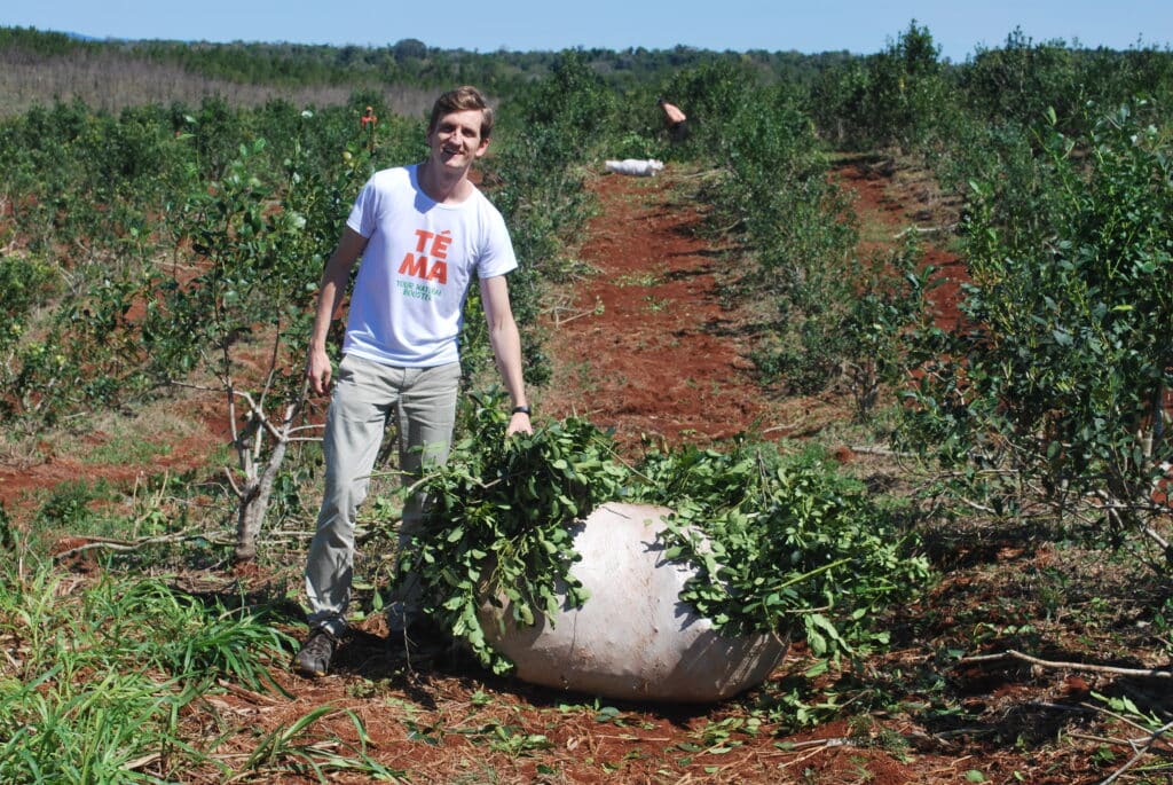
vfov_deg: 22.7
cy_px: 392
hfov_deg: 33.4
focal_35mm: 60
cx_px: 586
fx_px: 1957
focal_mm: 40
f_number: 8
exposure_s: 1/250
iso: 100
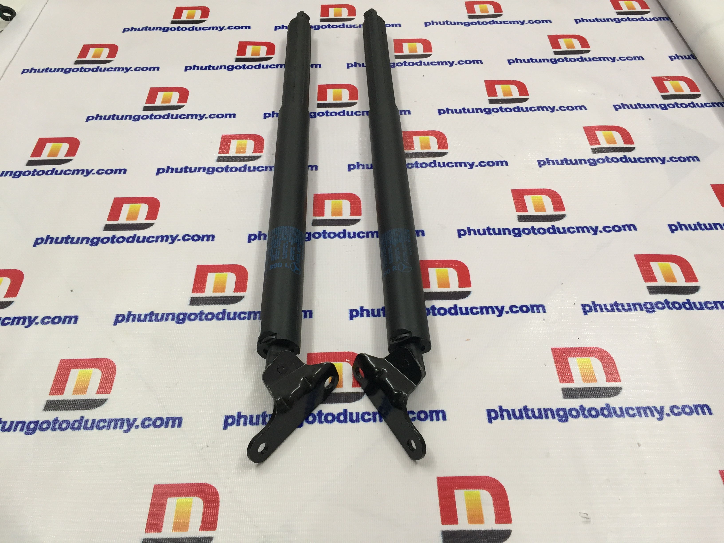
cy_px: 272
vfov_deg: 48.2
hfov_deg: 61.7
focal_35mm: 29
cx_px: 362
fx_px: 607
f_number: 2.2
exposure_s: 1/33
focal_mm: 4.15
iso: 100
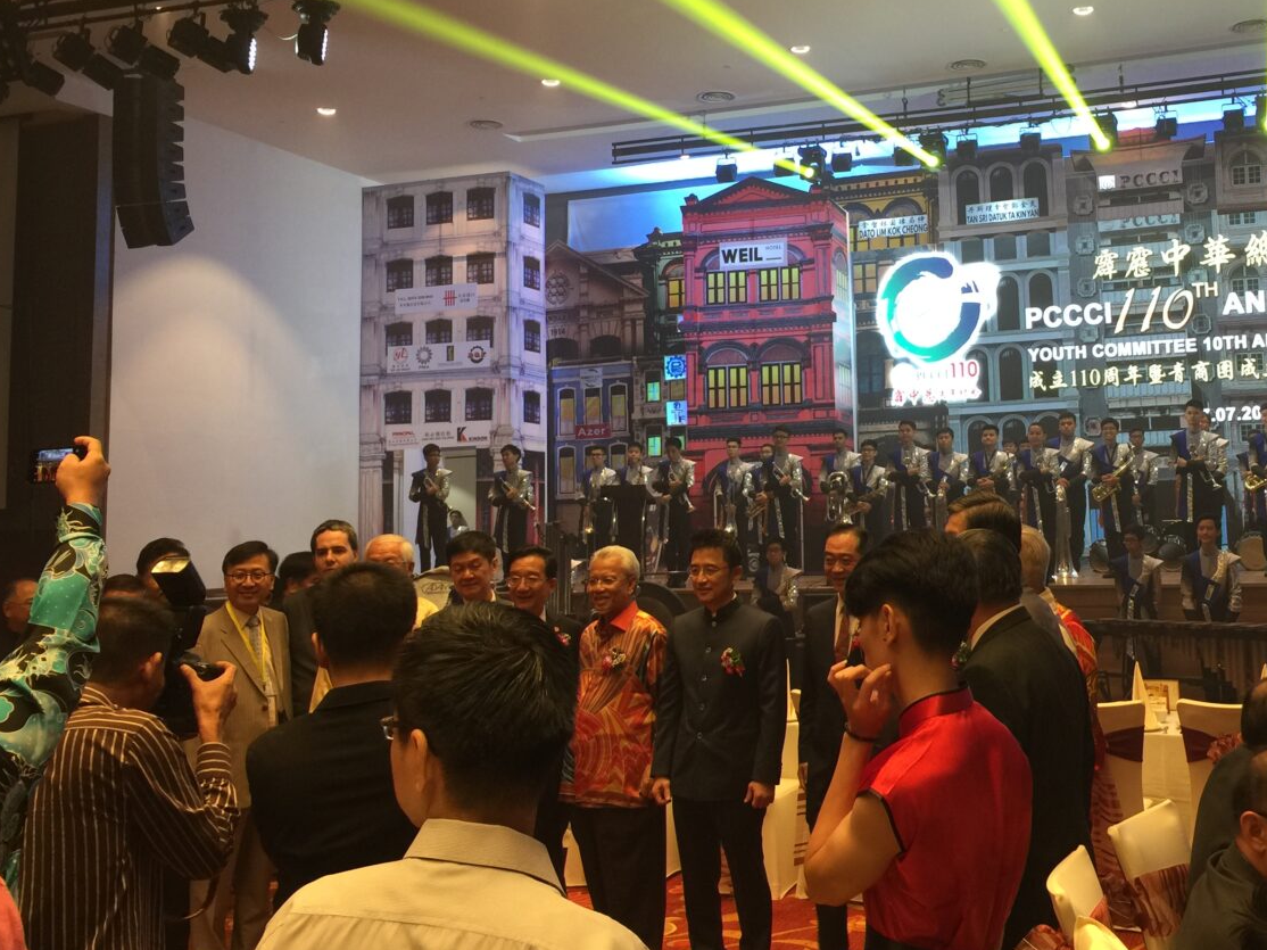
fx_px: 1464
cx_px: 821
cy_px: 361
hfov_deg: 46.2
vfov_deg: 35.8
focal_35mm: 40
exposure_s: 1/17
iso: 40
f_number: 2.2
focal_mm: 4.15
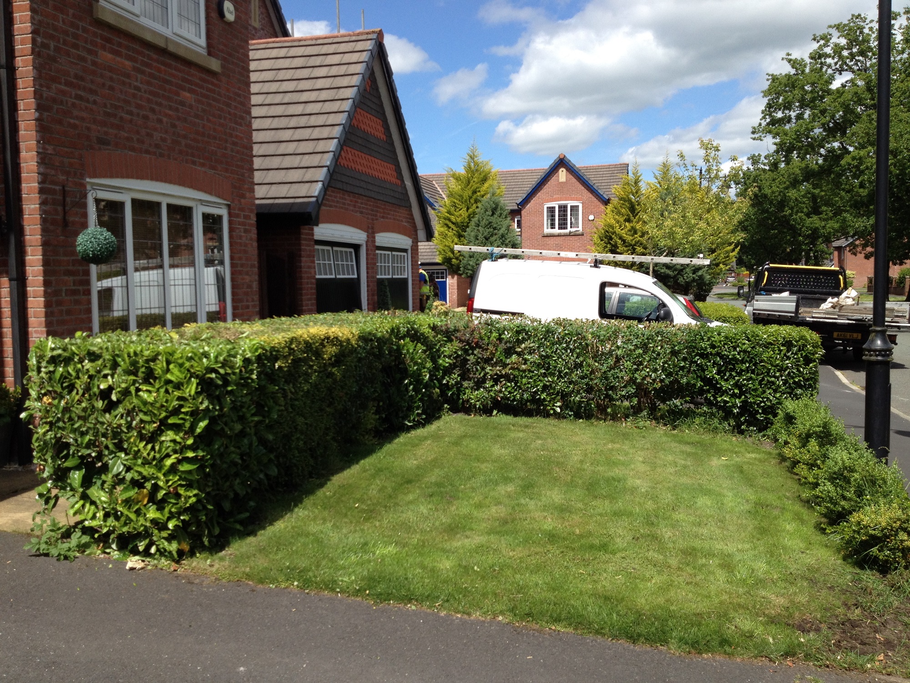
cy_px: 342
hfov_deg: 52.6
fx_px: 920
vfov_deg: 40.7
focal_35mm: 35
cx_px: 455
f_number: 2.4
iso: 50
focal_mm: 4.28
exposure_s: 1/1381
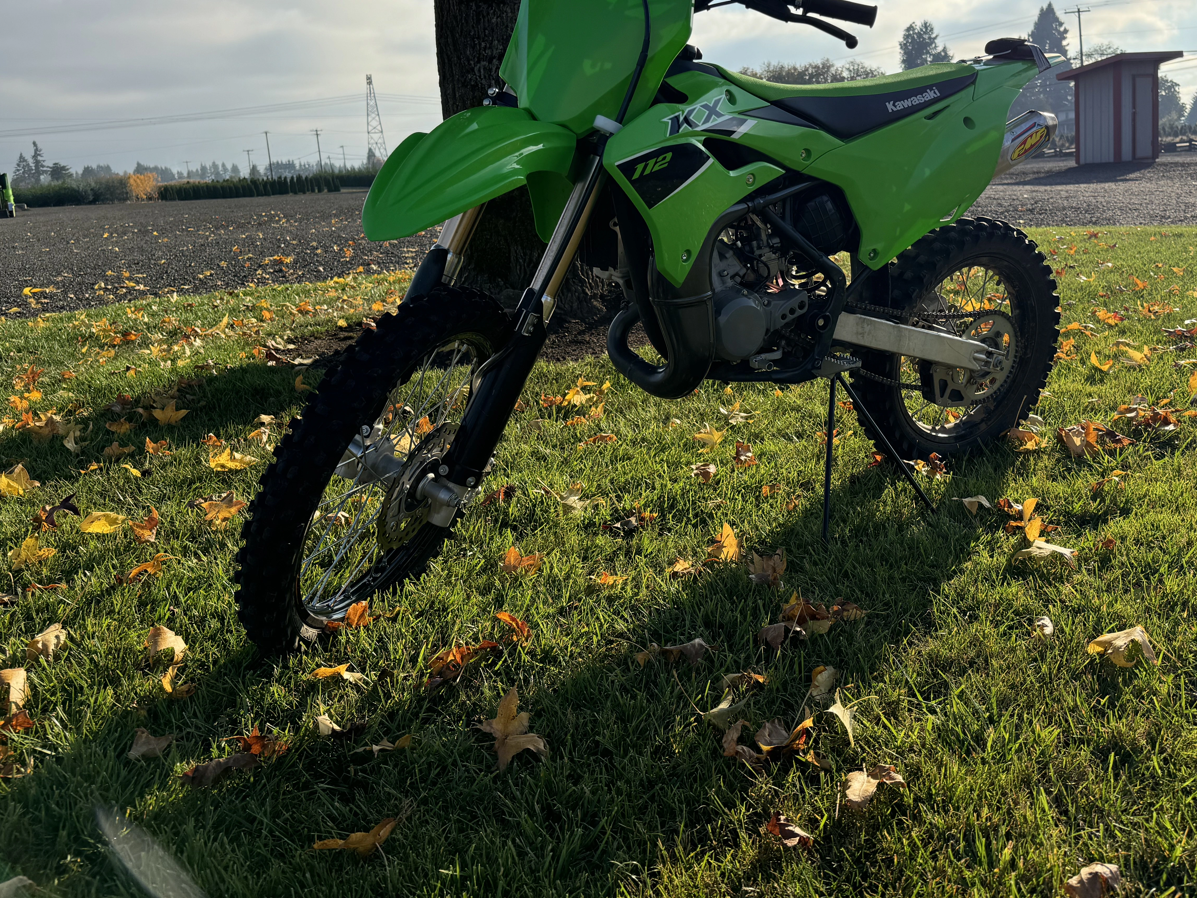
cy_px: 339
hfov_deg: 59.7
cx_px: 688
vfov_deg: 46.4
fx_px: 1037
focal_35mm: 30
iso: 80
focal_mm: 6.76
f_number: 1.78
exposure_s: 1/3802
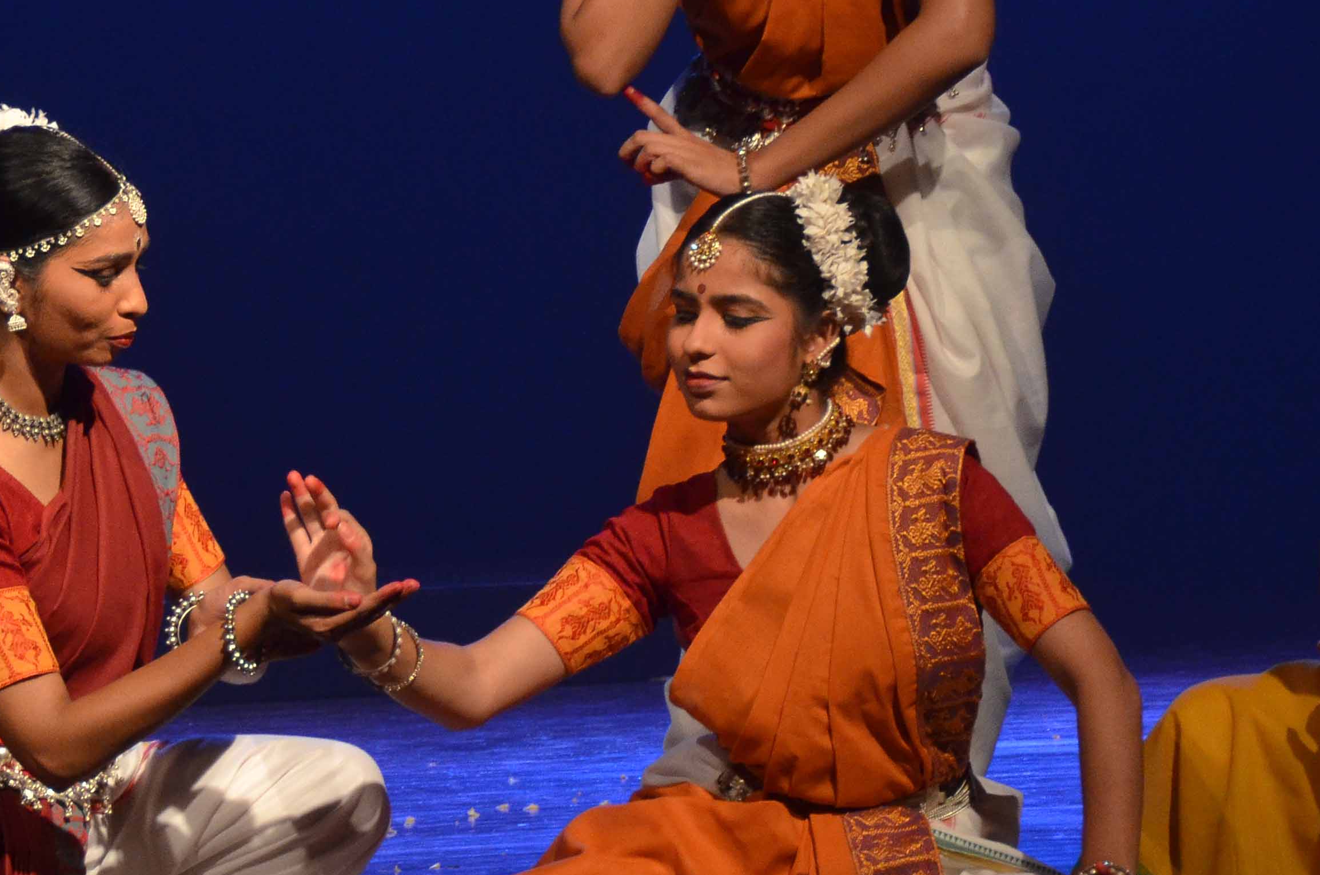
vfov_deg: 5.7
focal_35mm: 240
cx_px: 773
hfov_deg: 8.6
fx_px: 8785
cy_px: 275
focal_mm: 75
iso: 1250
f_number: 5.6
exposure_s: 1/80
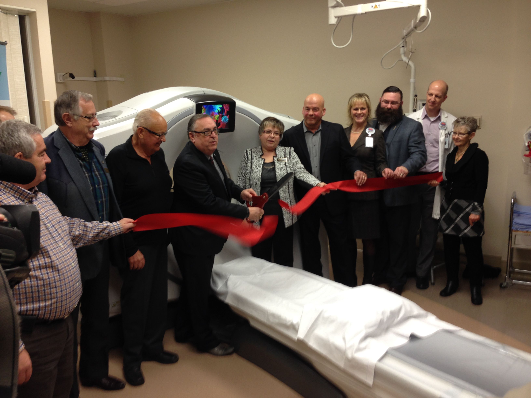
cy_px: 199
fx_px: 506
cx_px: 266
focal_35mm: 33
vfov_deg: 42.9
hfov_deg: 55.4
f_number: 2.4
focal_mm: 4.12
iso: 50
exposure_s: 1/24
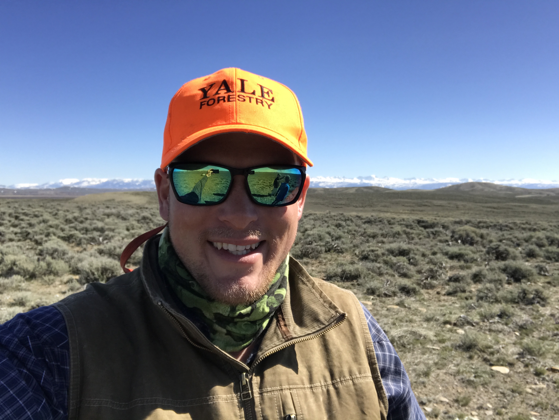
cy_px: 210
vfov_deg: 44.2
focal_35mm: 32
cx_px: 280
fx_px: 517
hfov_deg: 56.8
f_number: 2.2
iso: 25
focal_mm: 2.87
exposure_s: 1/997
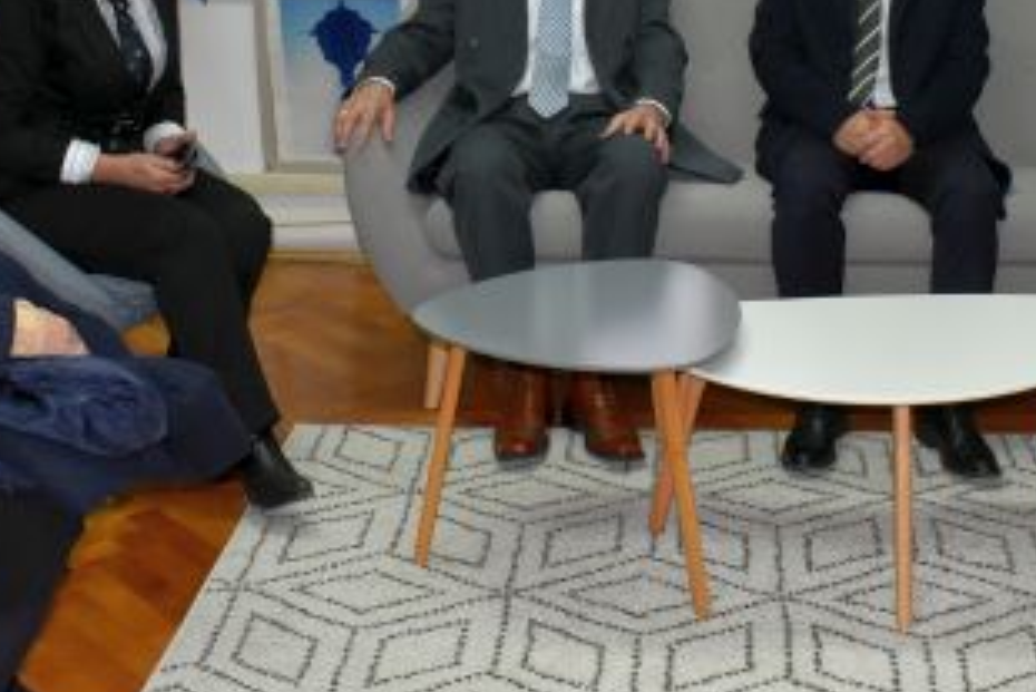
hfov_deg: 32.6
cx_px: 688
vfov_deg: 21.9
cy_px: 119
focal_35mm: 61
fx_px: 1756
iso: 800
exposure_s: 1/80
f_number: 4.5
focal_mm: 18
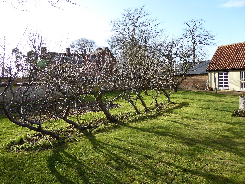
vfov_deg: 54.9
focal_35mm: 25
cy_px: 92
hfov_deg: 69.4
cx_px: 122
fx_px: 177
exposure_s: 1/400
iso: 100
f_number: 3.3
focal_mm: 4.3
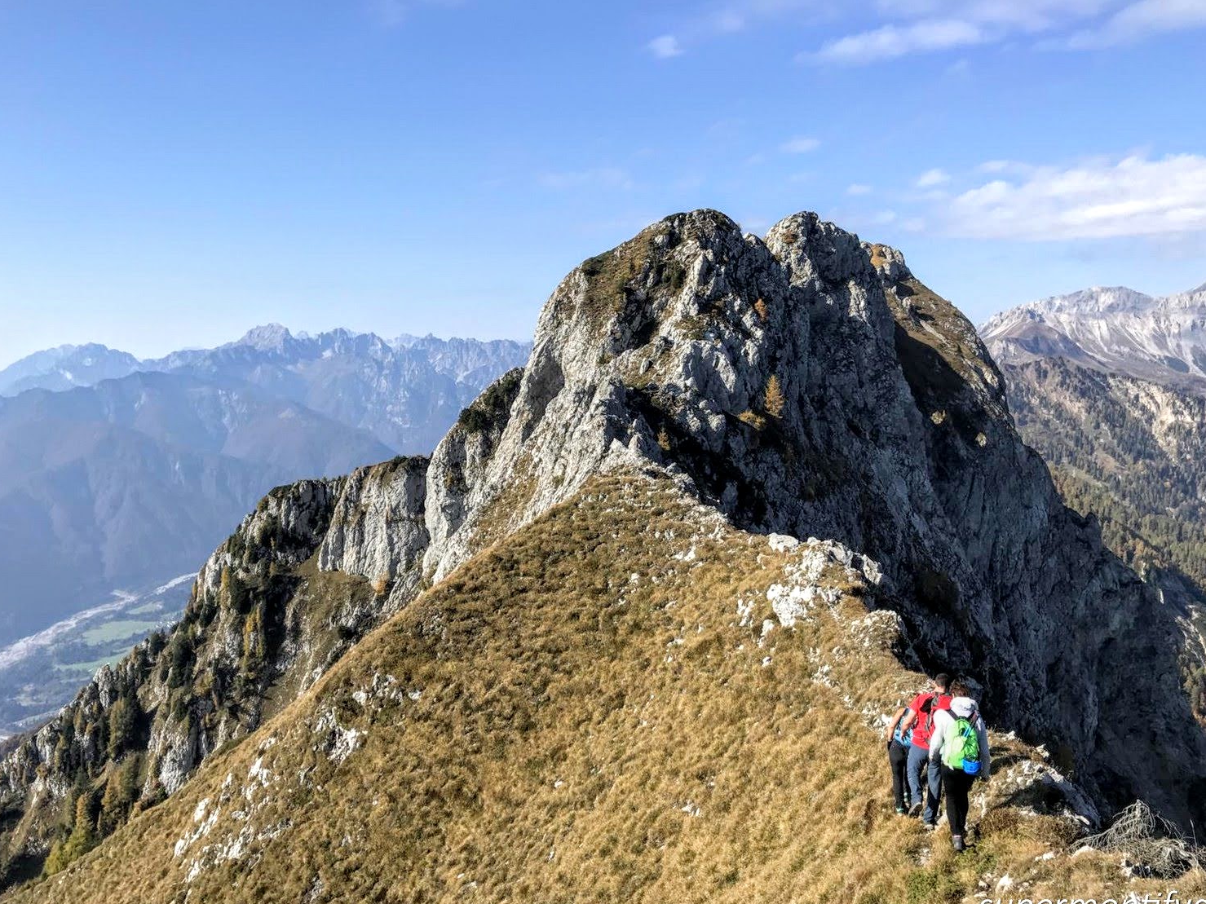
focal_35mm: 29
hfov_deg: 61.7
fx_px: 1010
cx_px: 594
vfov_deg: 48.2
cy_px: 465
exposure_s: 1/1916
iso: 20
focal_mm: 3.99
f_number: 1.8
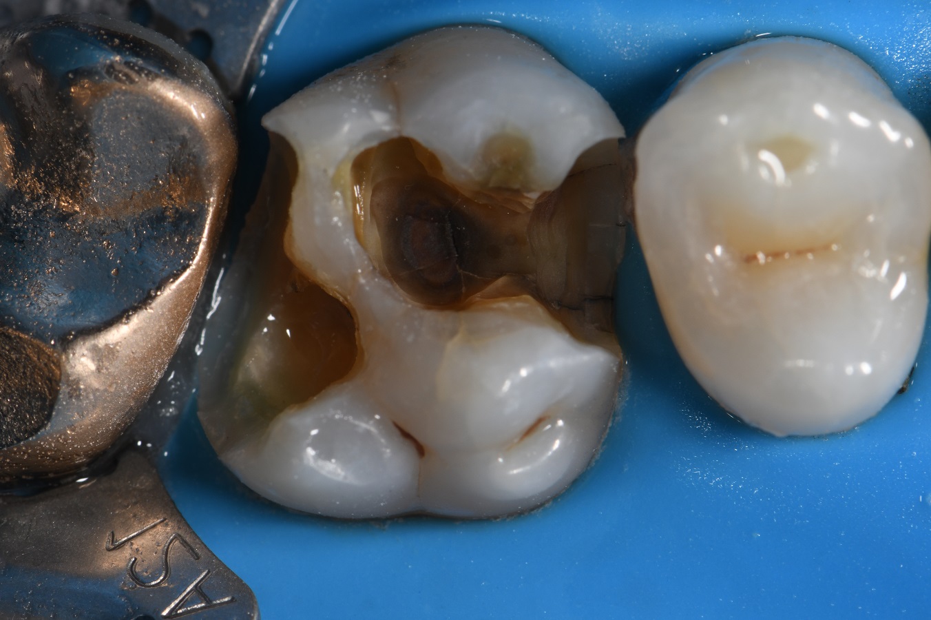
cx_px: 466
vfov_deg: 8.7
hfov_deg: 13.1
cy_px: 310
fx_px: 4058
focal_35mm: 157
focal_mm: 105
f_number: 32
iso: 200
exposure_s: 1/160
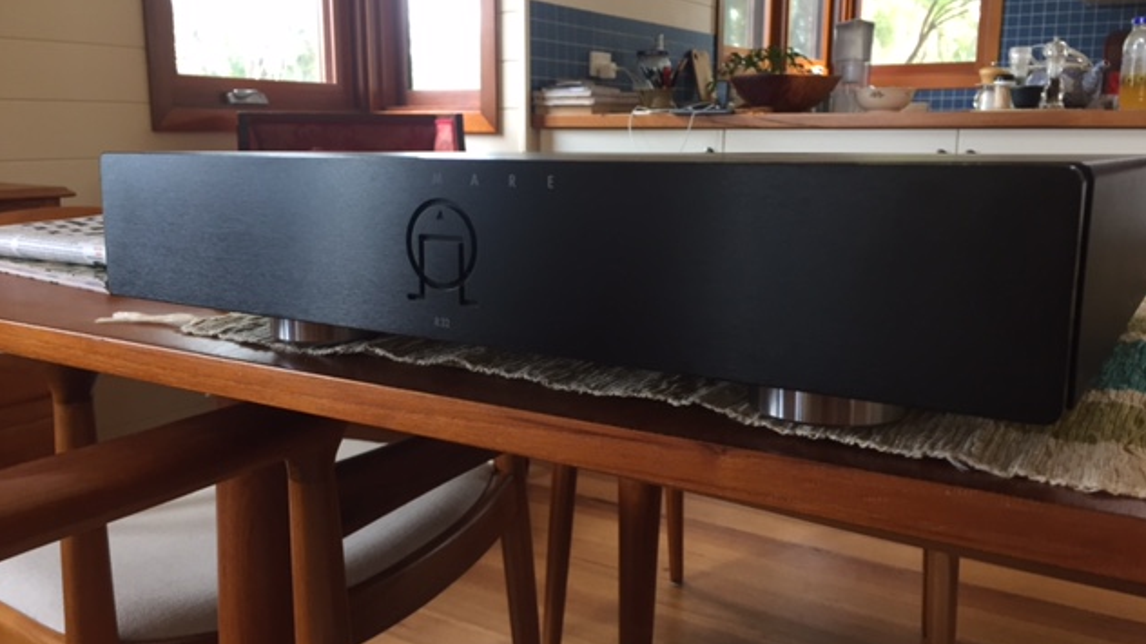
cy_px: 316
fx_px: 972
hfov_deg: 61.0
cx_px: 577
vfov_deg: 36.6
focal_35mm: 32
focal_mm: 4.15
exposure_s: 1/33
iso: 125
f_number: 2.2
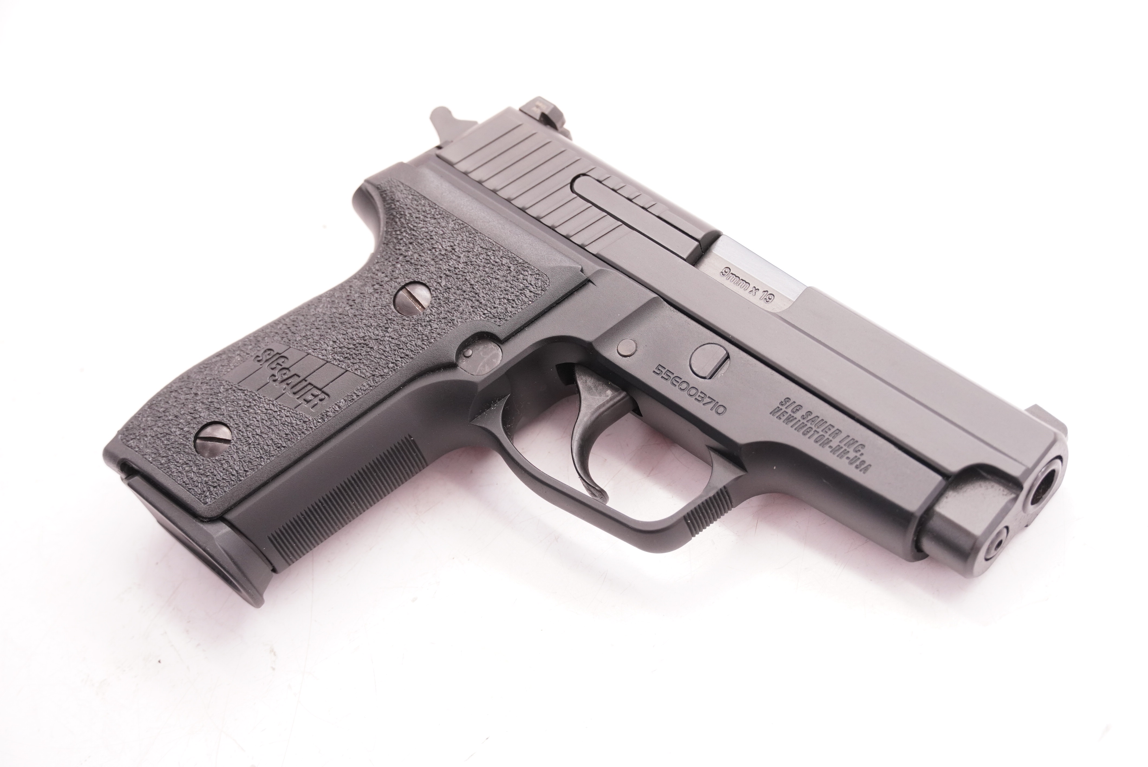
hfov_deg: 28.1
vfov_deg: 19.0
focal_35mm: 72
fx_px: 2297
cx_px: 574
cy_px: 384
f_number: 5.6
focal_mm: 48
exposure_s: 1/125
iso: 1000
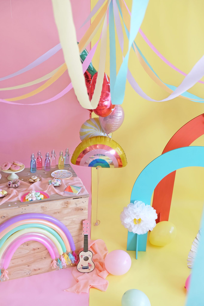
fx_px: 357
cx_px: 102
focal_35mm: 42
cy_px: 153
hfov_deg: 31.9
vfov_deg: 46.4
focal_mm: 27.7
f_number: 3.2
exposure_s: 1/52
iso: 200
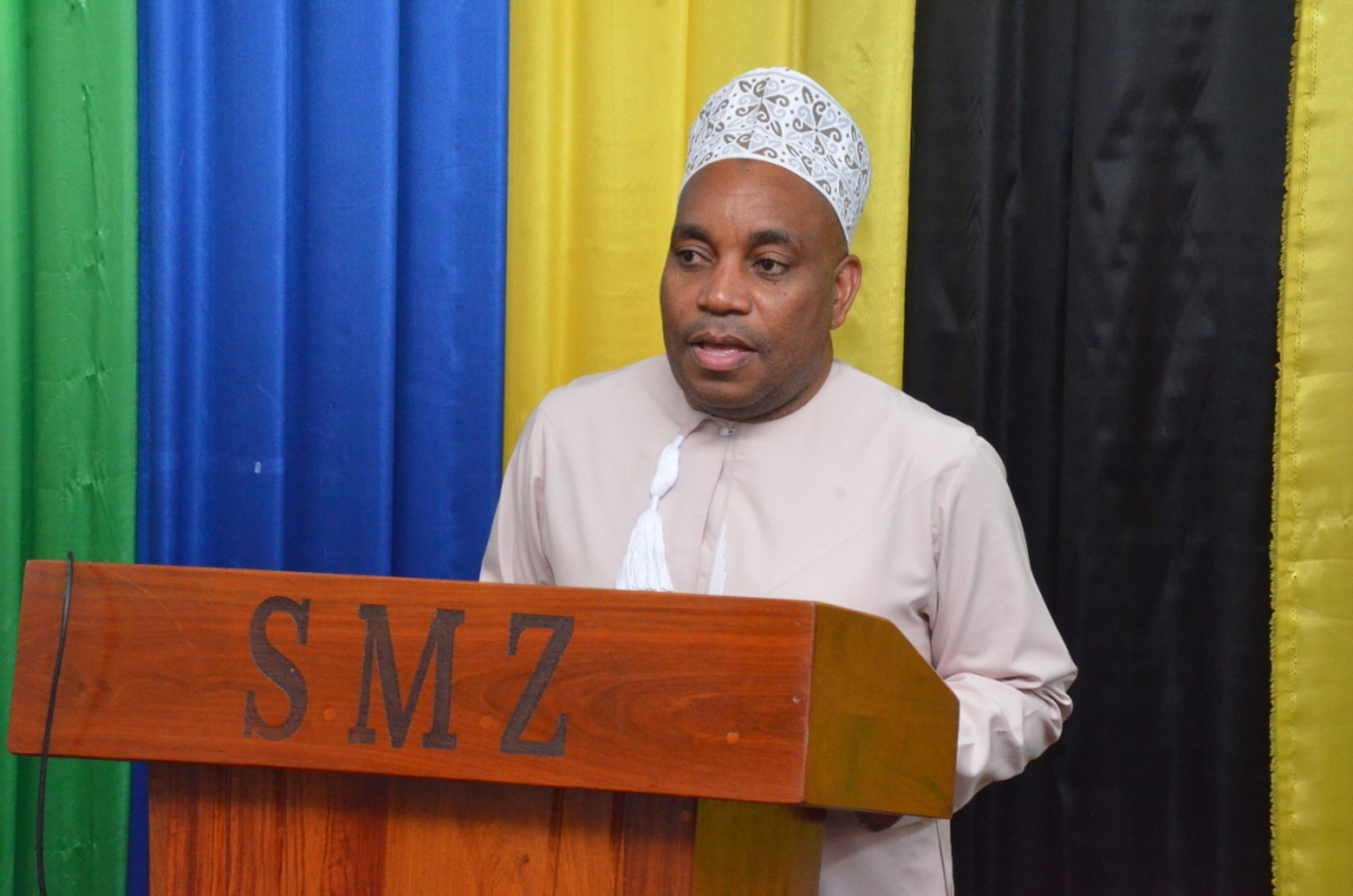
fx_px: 4219
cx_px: 676
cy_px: 448
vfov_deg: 12.1
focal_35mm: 112
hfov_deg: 18.2
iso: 4500
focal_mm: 75
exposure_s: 1/60
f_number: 16
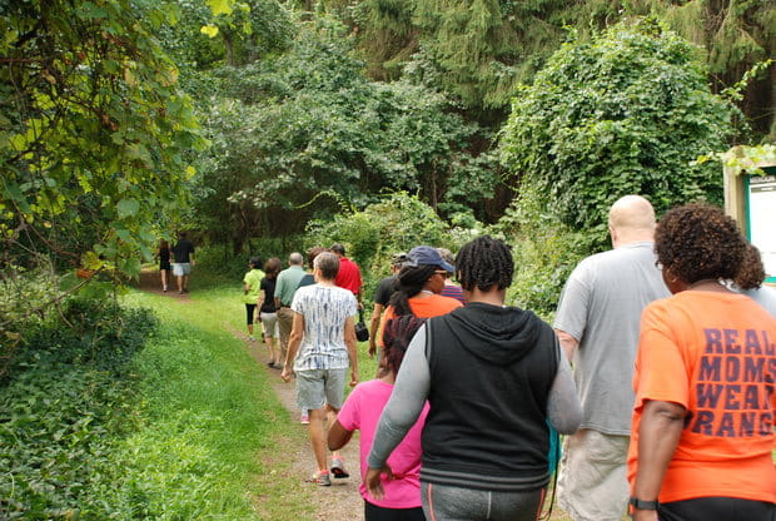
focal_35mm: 46
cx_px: 388
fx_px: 1004
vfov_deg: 29.1
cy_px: 260
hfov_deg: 42.2
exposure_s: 1/60
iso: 200
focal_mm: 31
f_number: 4.2
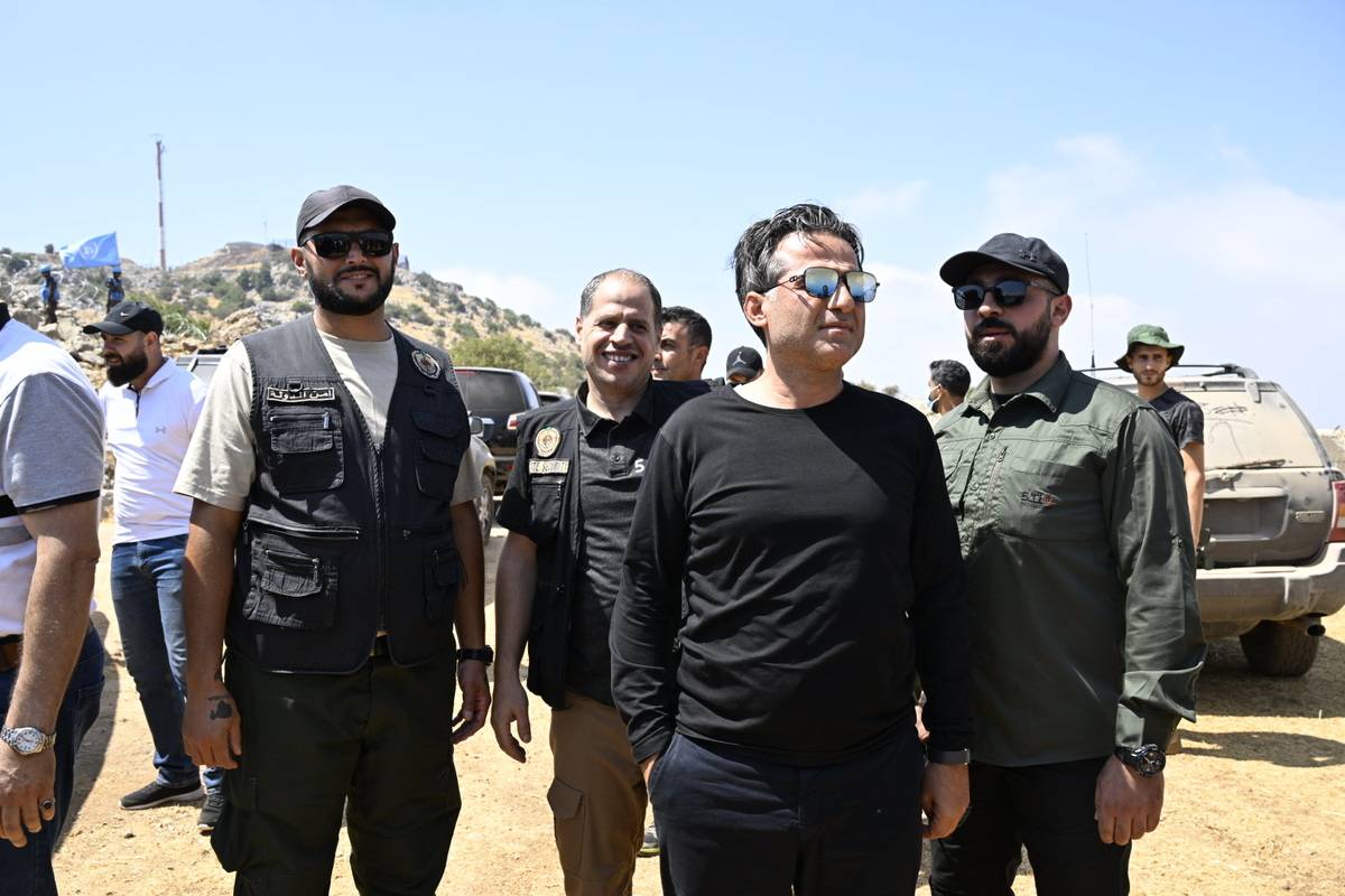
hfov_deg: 59.5
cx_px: 672
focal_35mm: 32
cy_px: 448
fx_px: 1177
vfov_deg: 41.7
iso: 400
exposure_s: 1/400
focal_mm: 31.5
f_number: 9
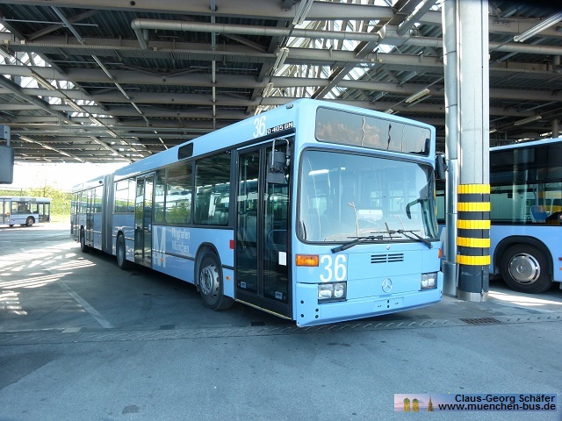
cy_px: 210
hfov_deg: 69.4
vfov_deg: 54.9
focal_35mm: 25
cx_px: 281
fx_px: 406
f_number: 3.6
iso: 100
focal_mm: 4.5
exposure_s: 1/100
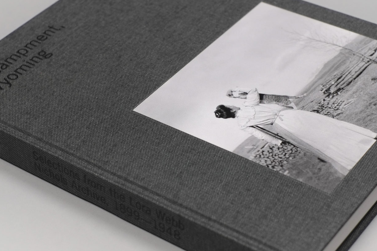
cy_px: 116
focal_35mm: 89
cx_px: 212
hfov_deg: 22.9
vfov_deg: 15.4
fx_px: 932
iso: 400
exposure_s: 1/60
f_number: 4
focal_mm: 35
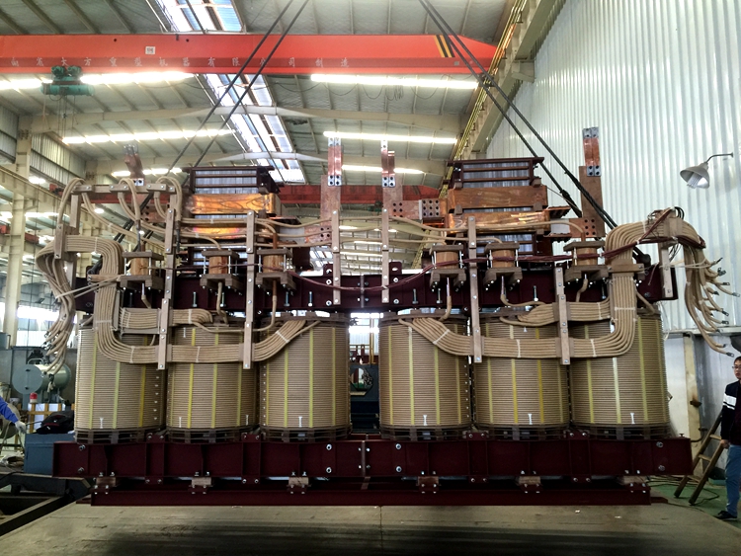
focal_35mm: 29
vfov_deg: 48.3
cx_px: 370
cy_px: 278
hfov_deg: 61.6
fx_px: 621
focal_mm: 4.15
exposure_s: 1/15
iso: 50
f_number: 2.2
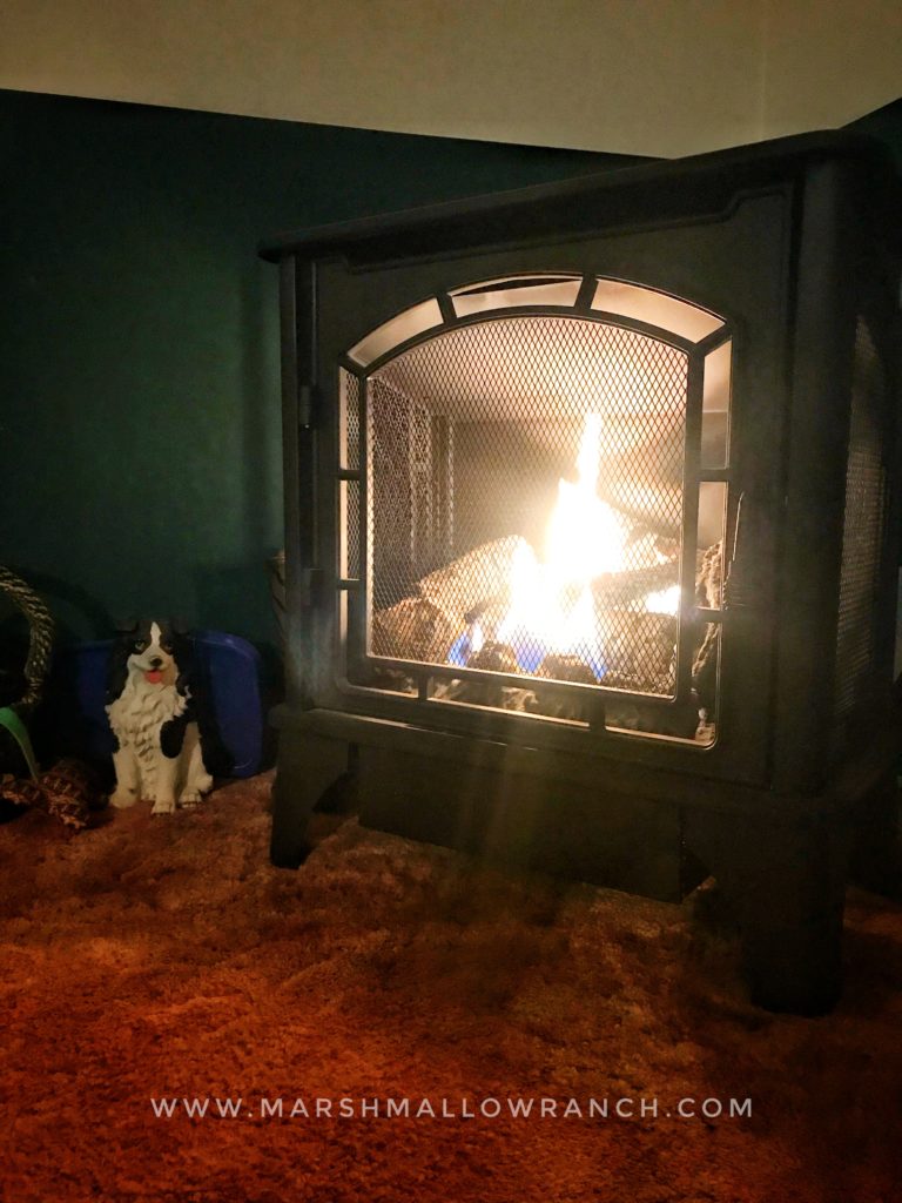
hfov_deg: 49.7
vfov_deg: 63.4
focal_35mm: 28
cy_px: 602
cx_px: 451
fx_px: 973
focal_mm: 3.99
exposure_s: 1/4
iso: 100
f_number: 1.8
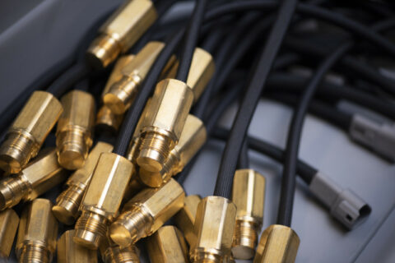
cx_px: 198
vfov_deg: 13.0
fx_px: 1152
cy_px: 132
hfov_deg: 19.5
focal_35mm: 105
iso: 100
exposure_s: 1/60
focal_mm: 105
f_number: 3
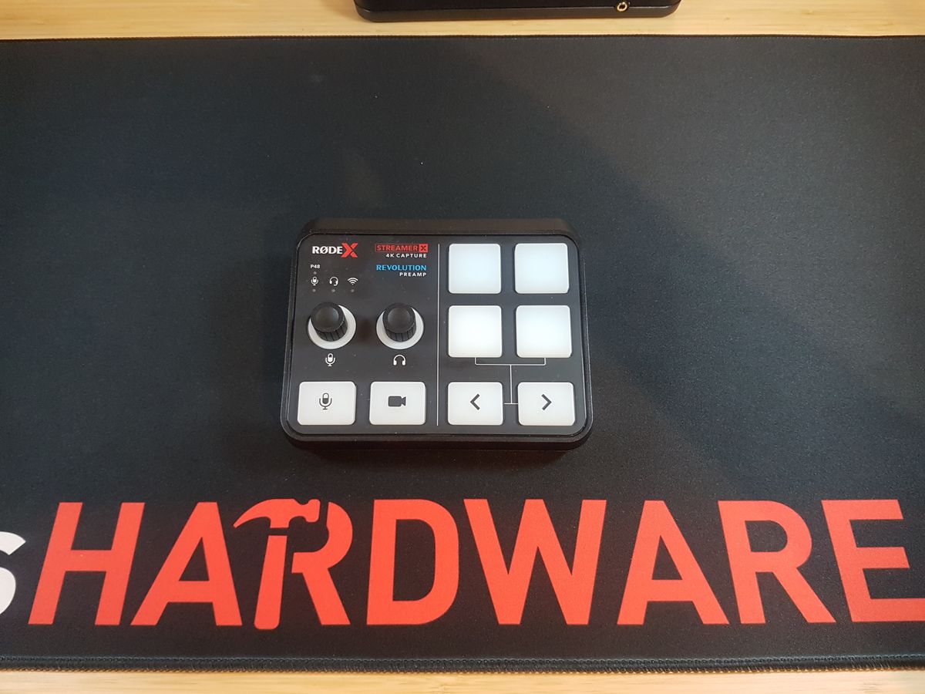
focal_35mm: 26
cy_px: 347
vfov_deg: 53.1
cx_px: 462
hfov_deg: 67.3
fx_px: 695
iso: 200
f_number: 1.7
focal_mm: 4.2
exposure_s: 1/25
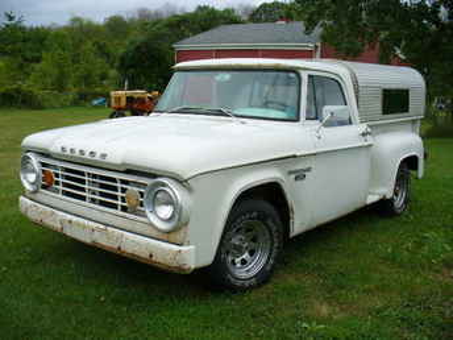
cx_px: 226
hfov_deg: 50.1
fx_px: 484
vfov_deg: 38.7
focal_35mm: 37
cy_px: 170
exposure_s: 1/500
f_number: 2.8
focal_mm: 6.1
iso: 80
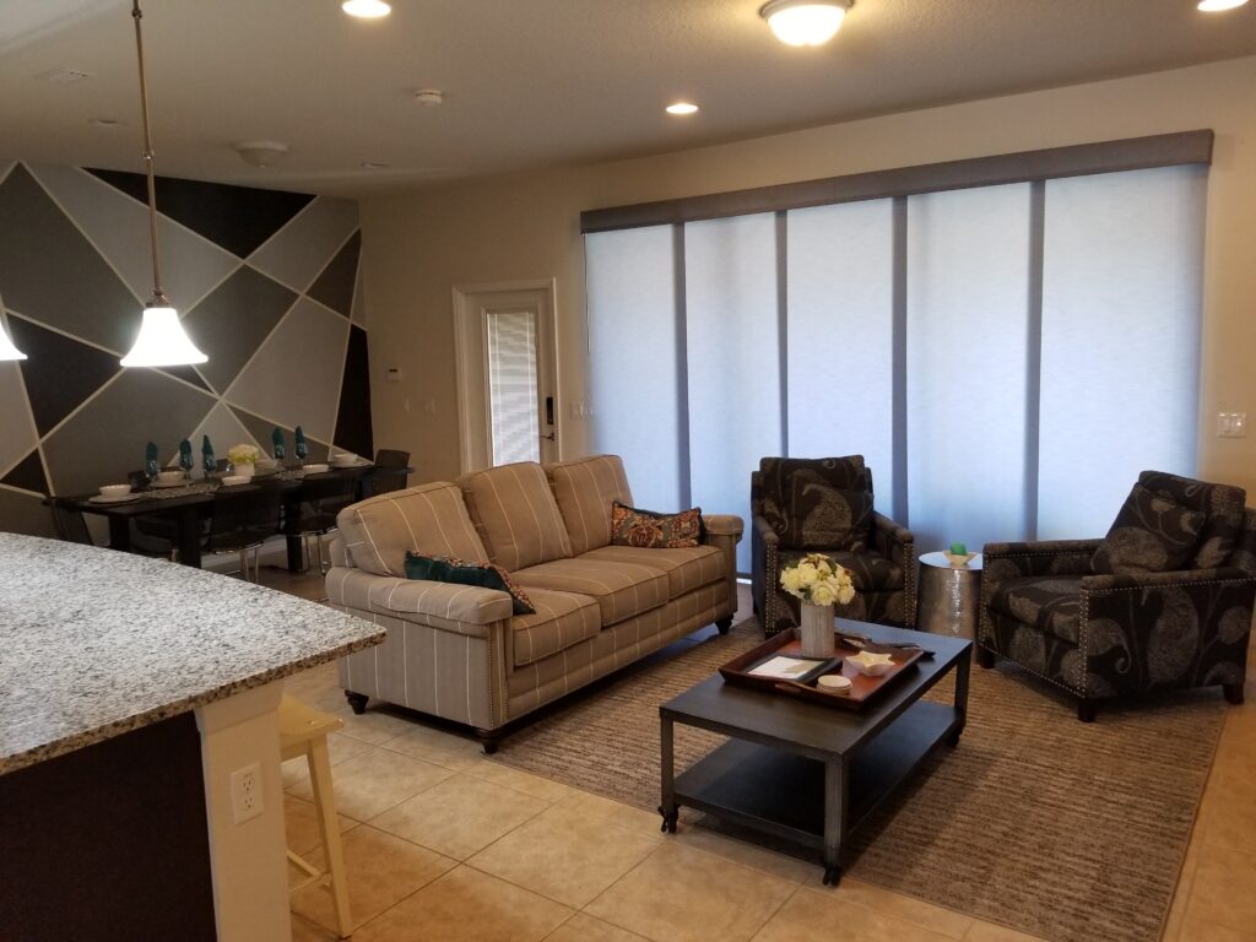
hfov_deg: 67.3
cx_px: 628
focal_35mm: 26
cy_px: 471
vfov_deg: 53.1
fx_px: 943
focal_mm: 4.25
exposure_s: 1/60
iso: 200
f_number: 1.7
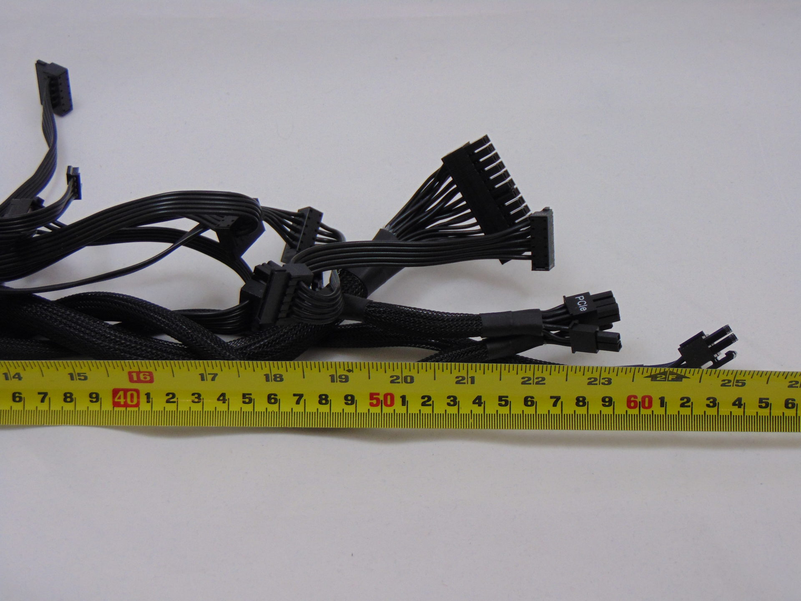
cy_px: 300
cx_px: 400
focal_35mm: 71
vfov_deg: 20.7
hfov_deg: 27.4
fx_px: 1643
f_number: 3.7
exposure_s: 1/30
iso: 100
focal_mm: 12.8
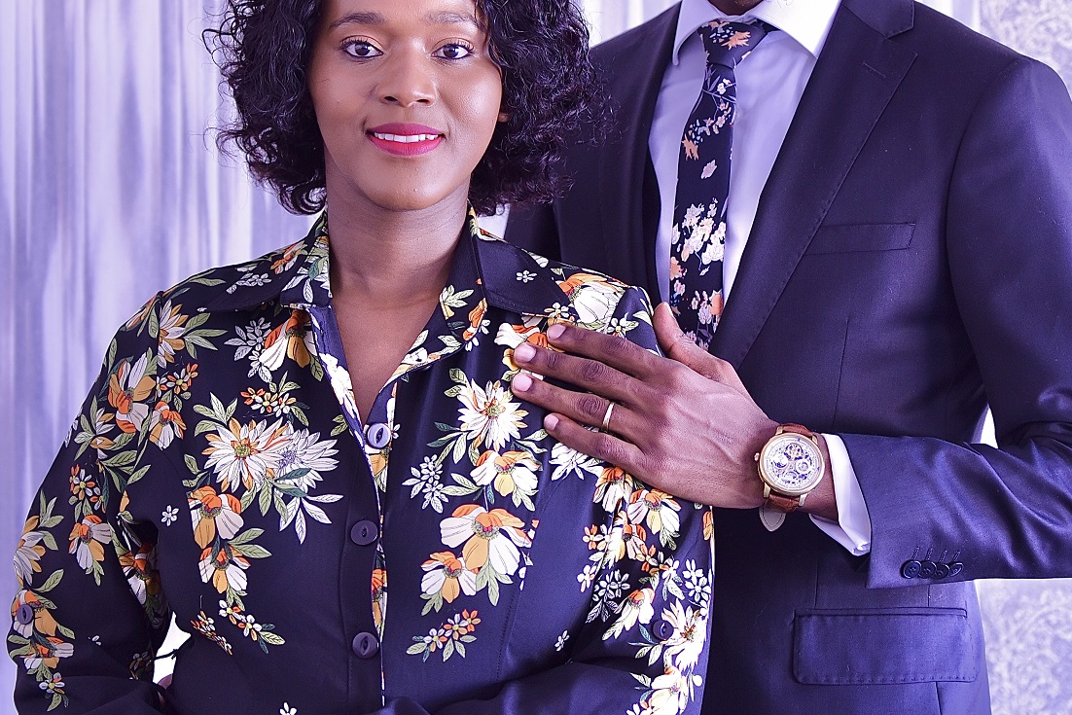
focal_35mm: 122
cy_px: 247
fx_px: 3633
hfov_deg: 16.8
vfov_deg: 11.2
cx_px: 599
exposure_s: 1/100
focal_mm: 70
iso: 800
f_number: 2.8
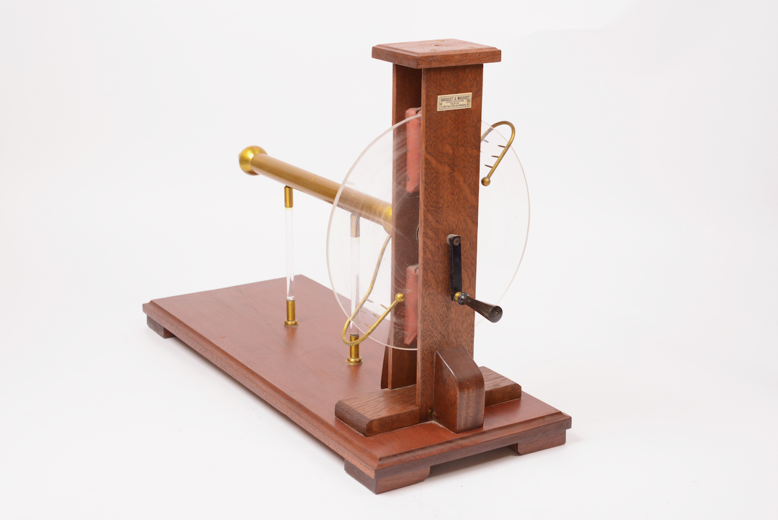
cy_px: 260
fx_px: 1297
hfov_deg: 33.4
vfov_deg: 22.6
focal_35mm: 60
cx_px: 389
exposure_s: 1/125
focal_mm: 60
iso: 2500
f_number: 8
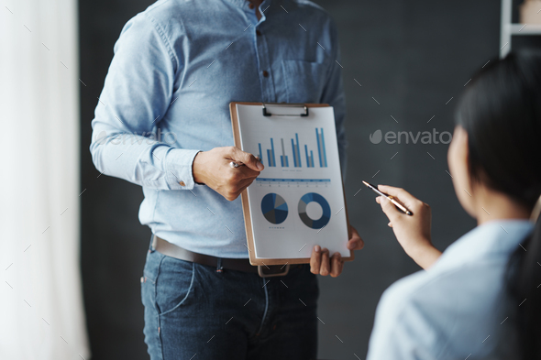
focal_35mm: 85
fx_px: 1277
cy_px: 180
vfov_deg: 16.1
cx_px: 270
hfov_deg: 23.9
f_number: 1.8
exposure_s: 1/200
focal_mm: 85
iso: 100
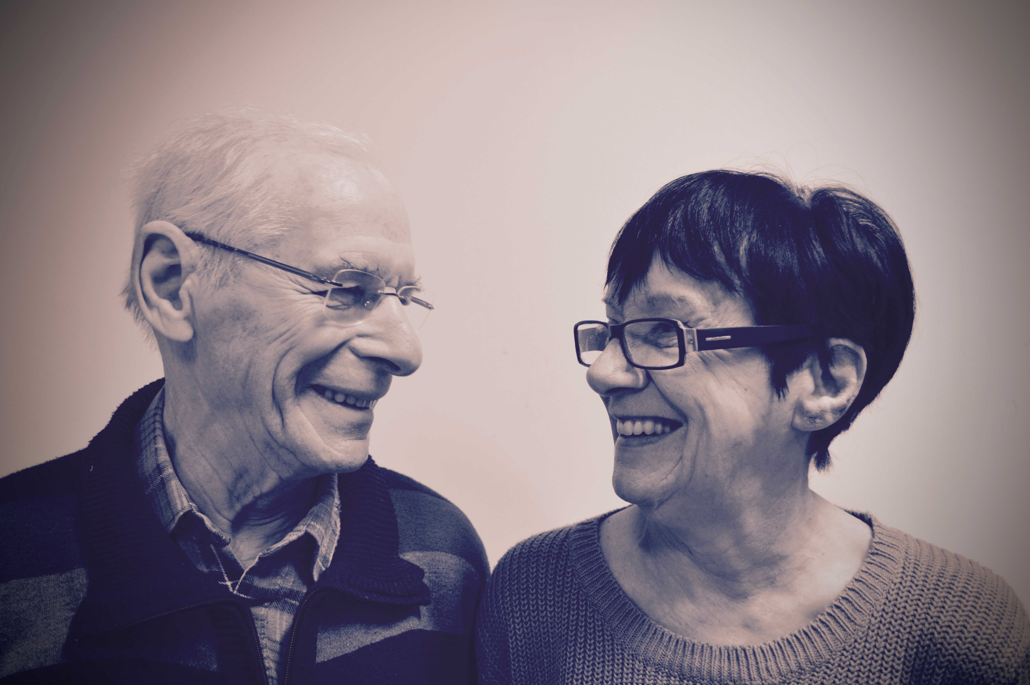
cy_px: 342
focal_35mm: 36
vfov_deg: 36.8
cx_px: 515
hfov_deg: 53.2
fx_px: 1029
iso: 400
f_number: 4
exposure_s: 1/25
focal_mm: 24
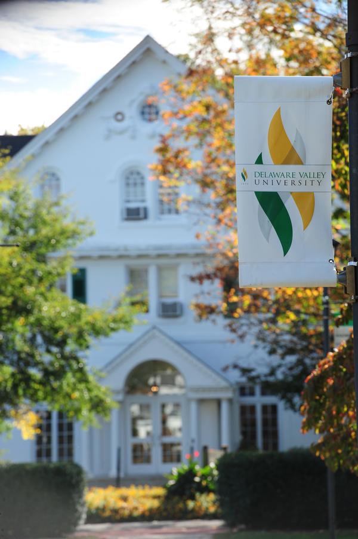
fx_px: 2988
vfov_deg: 10.3
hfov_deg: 6.9
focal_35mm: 200
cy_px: 270
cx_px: 179
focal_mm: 200
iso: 400
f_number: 11
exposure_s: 1/250
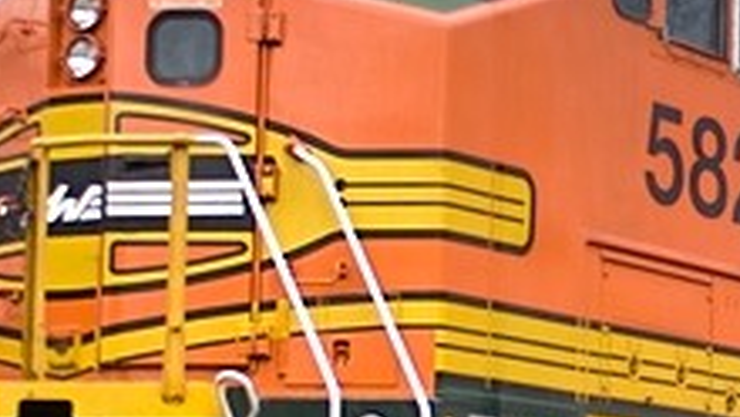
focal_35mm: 170
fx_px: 3337
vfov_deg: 7.1
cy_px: 281
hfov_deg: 12.3
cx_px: 918
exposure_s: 1/320
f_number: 3.5
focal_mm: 28
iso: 100
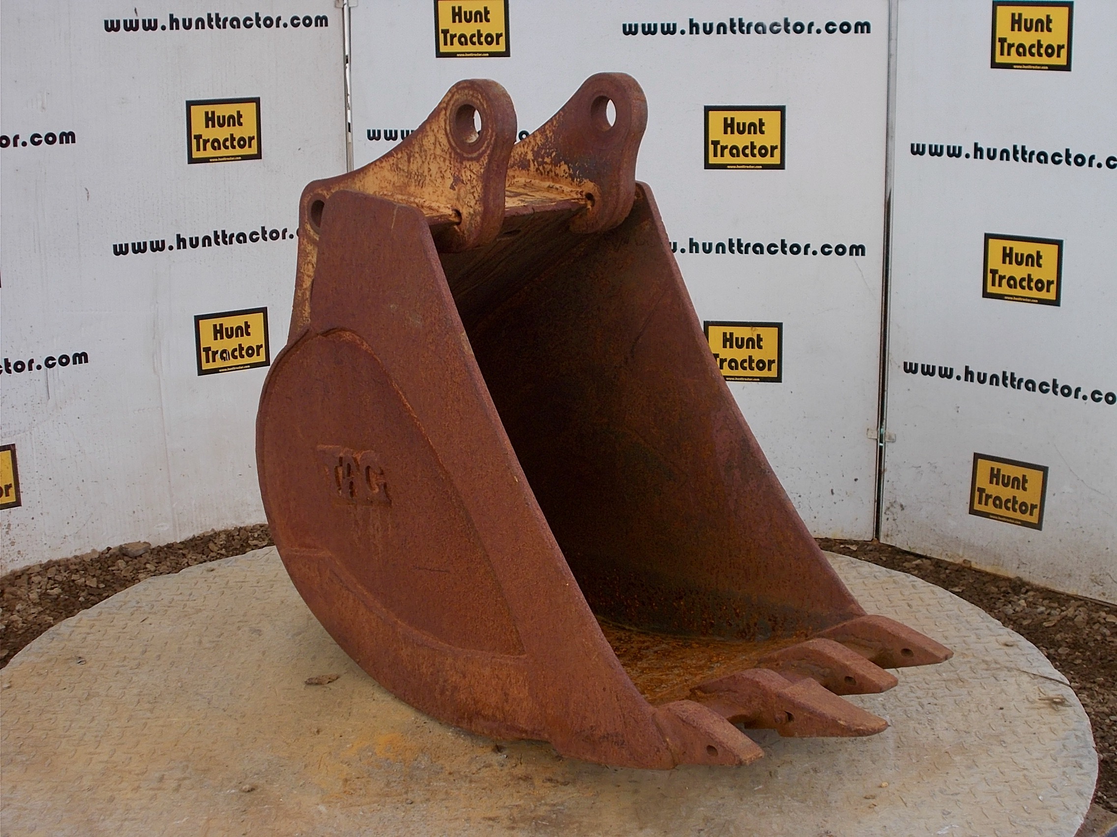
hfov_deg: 38.2
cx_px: 558
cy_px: 418
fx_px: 1613
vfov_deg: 29.1
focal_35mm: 50
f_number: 4.5
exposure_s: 1/80
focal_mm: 9
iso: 80
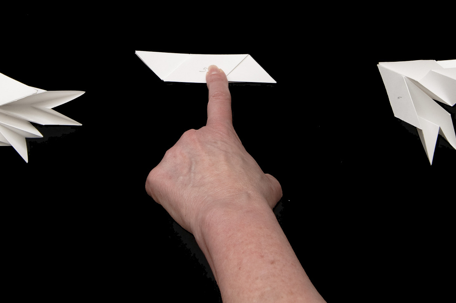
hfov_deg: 30.1
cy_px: 26
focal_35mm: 67
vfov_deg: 19.9
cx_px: 214
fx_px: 848
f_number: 8
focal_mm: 24
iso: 200
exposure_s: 1/100
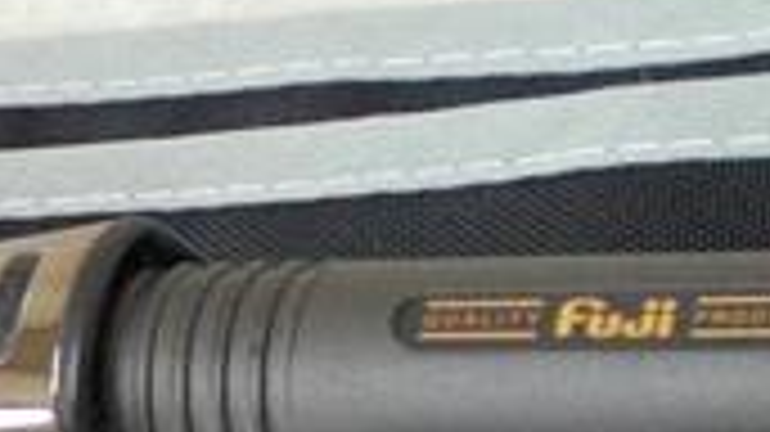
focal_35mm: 145
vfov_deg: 8.3
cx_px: -99
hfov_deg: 14.4
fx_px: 2959
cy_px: 513
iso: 800
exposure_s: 1/80
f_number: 3.1
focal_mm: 6.3
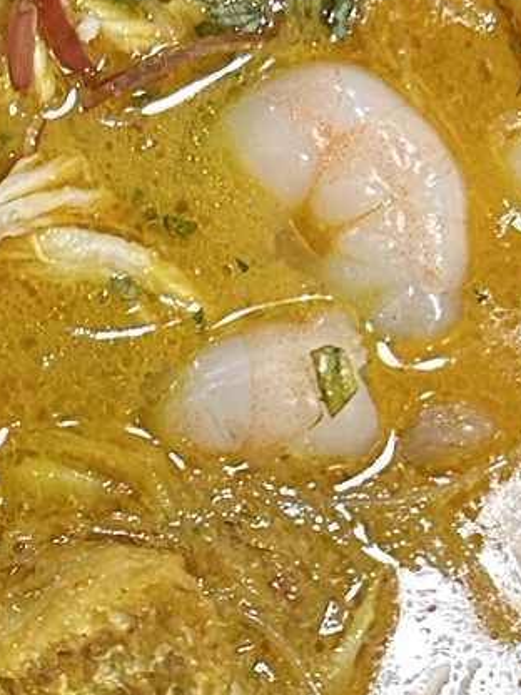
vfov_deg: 15.4
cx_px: 5
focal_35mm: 125
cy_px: 735
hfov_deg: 11.7
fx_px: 2508
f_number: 1.5
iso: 400
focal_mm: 5.7
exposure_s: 1/50
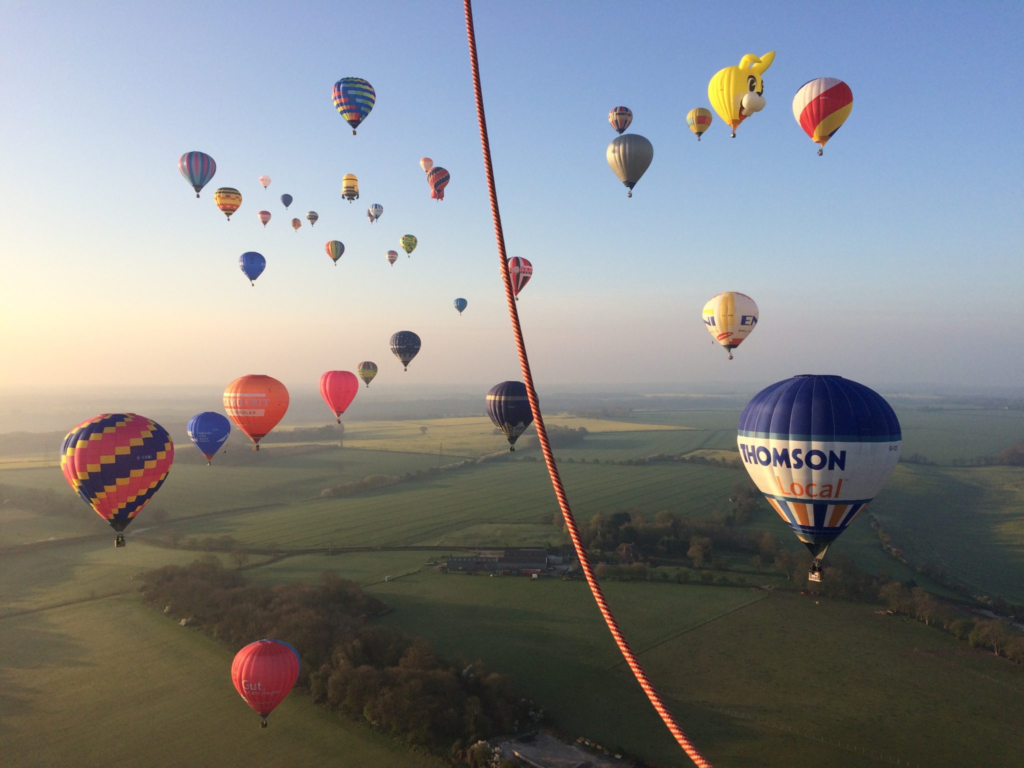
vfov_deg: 48.2
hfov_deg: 61.7
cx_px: 512
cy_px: 384
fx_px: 858
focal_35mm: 29
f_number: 2.2
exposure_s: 1/1109
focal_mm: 4.15
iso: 32
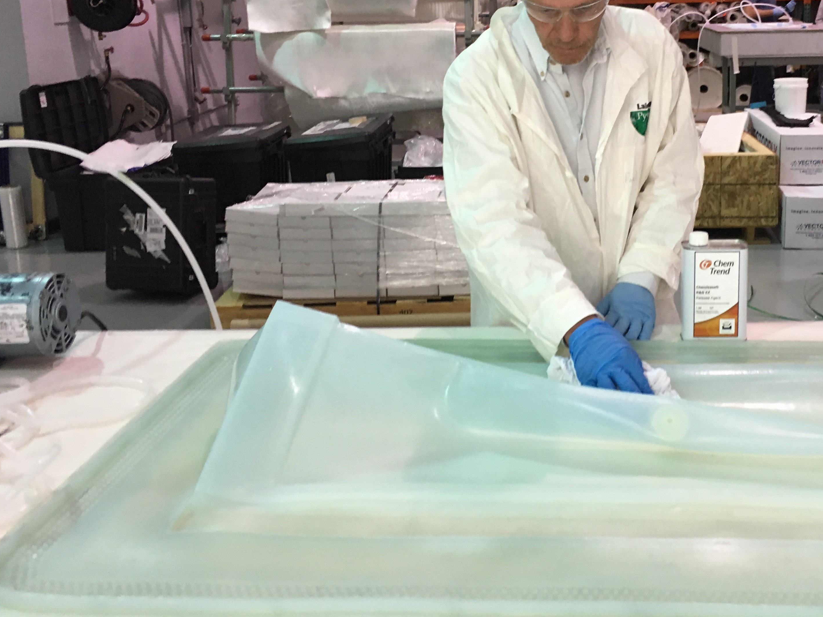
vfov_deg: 34.7
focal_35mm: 41
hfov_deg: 45.0
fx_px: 975
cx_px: 560
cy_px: 195
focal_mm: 4.15
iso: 100
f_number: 2.2
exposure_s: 1/30
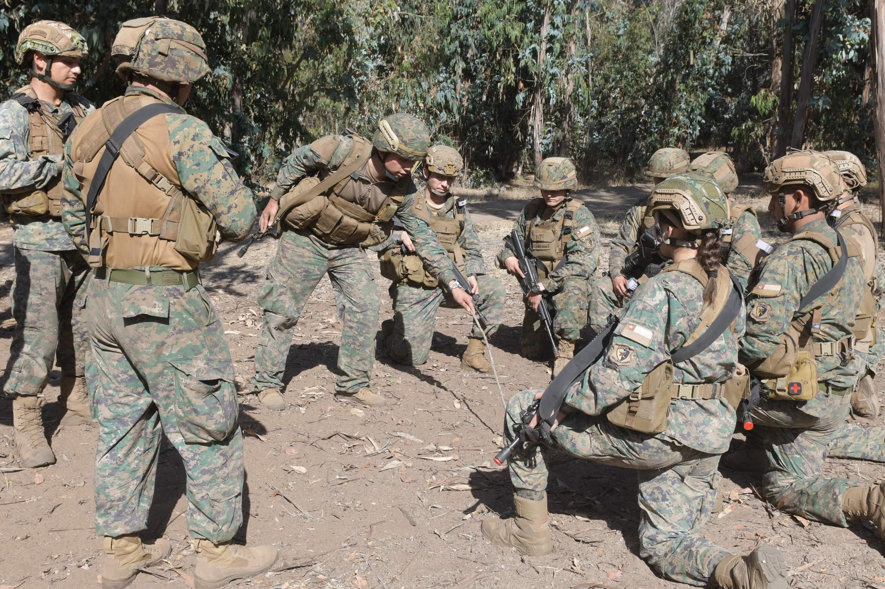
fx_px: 885
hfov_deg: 53.2
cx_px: 442
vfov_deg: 36.8
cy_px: 294
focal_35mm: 36
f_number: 8
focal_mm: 24
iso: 640
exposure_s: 1/1000
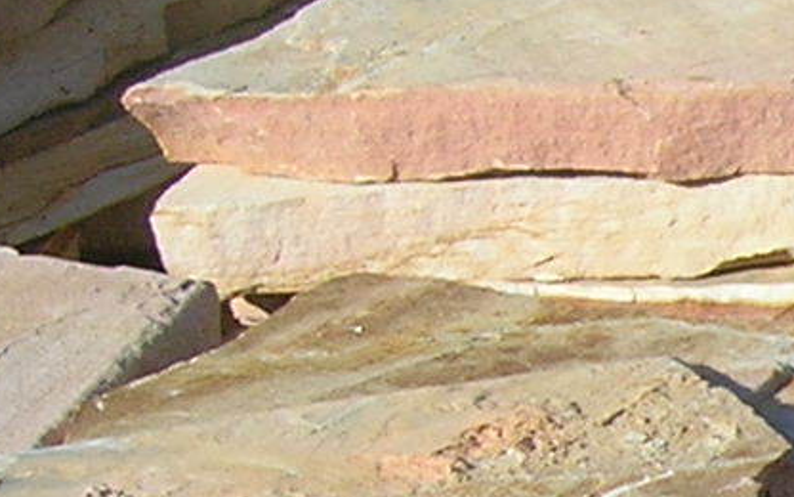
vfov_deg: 6.6
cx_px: 1609
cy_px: 635
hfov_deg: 9.8
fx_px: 4285
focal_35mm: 198
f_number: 4.9
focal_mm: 5.7
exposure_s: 1/473
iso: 50
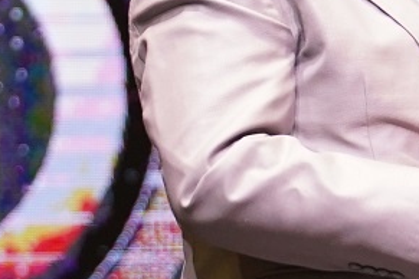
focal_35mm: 770
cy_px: 339
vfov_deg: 1.8
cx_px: 370
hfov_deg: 2.7
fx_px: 8961
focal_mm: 112
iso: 1600
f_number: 2.8
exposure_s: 1/250
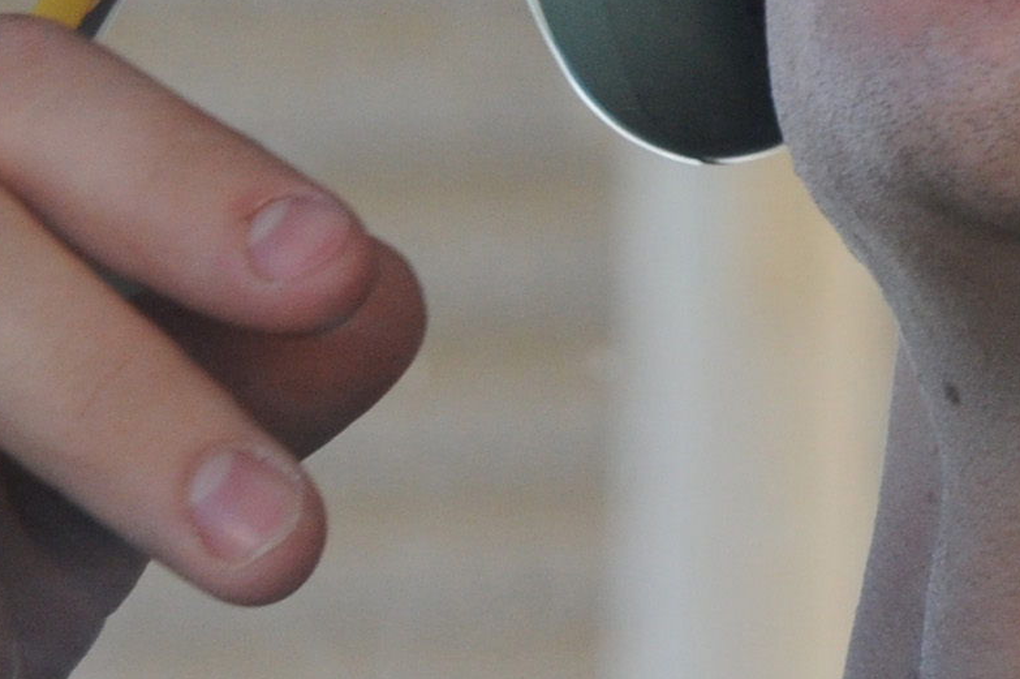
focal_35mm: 652
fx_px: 18461
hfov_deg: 3.2
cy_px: -330
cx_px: 1628
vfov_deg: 2.1
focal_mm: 120
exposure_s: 1/320
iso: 1250
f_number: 9
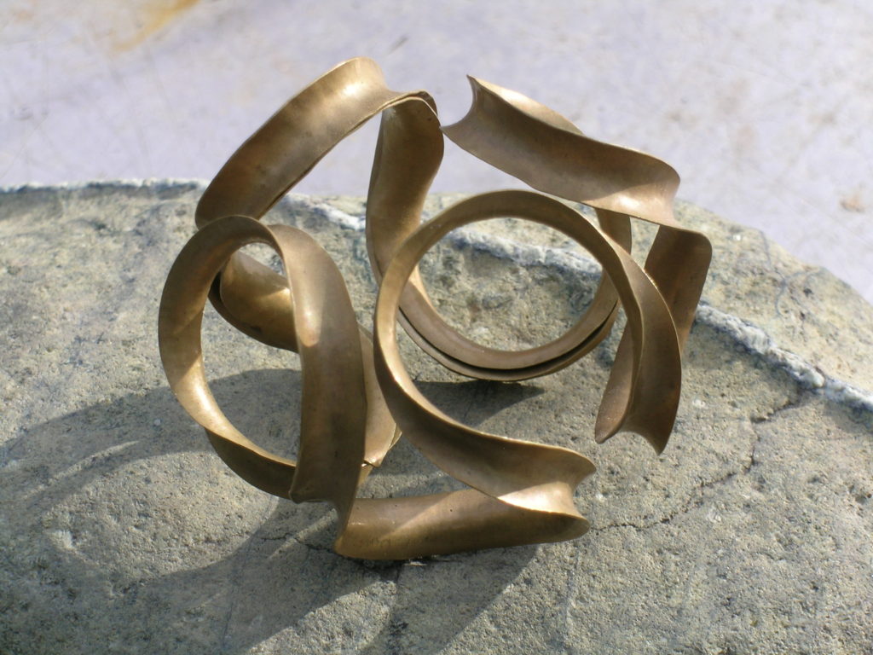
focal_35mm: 116
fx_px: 2925
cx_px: 436
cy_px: 328
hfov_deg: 17.0
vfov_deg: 12.8
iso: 50
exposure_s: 1/116
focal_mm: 24
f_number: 7.3
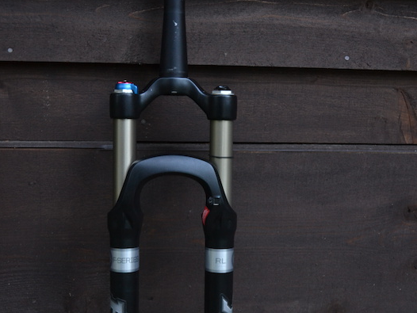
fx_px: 687
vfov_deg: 25.6
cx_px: 207
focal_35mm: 57
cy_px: 187
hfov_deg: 33.8
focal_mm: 26
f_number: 4.2
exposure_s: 1/40
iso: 800
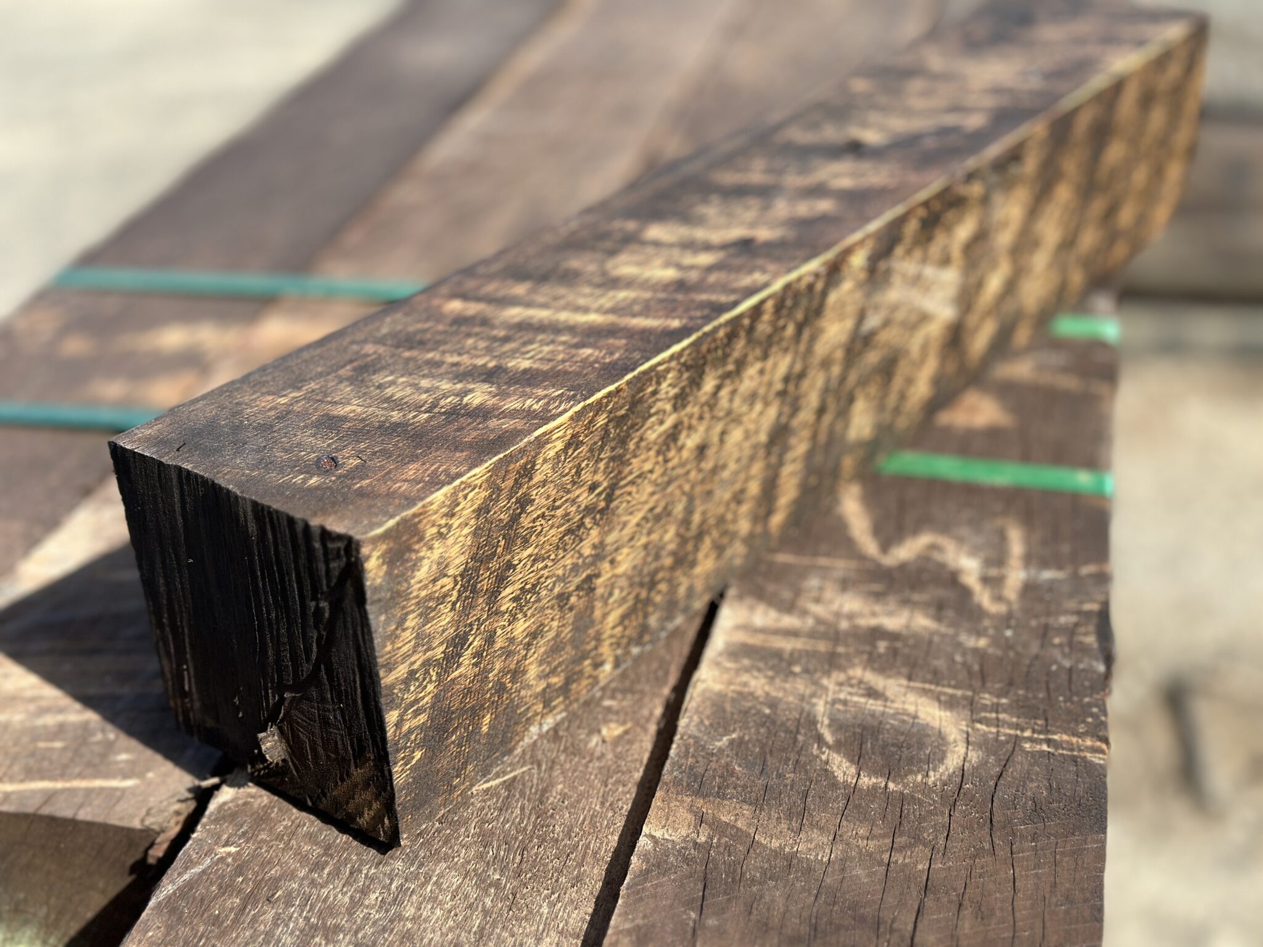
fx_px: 1751
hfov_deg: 39.7
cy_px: 474
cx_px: 632
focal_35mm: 48
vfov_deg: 30.3
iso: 80
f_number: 1.78
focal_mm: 6.86
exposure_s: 1/2252
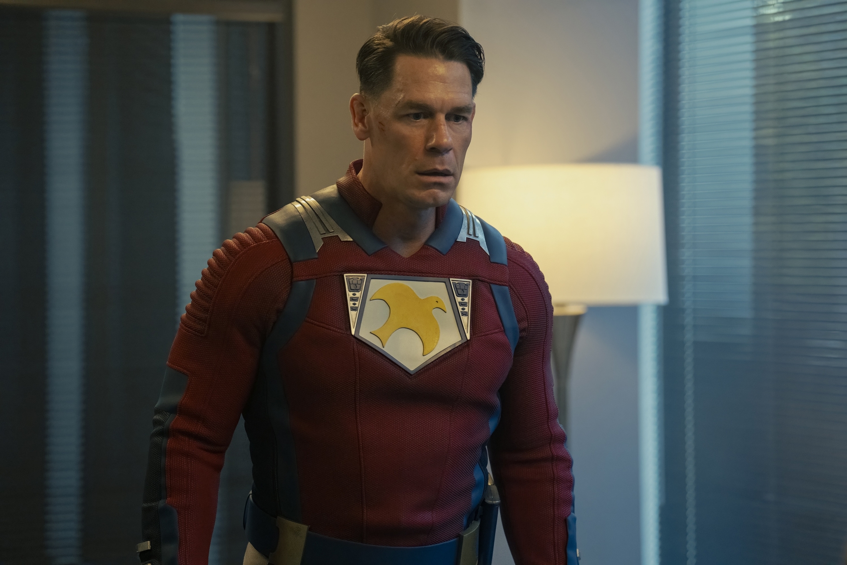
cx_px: 424
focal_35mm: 109
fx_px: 2564
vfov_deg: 12.6
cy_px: 282
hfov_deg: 18.8
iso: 6400
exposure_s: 1/125
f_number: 2.8
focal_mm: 109
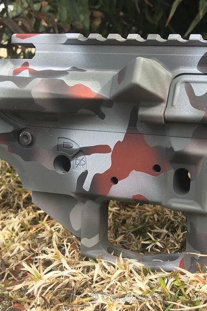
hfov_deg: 31.6
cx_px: 171
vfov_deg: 47.4
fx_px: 353
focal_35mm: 41
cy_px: 153
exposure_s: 1/139
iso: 25
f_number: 2.2
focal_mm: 4.15
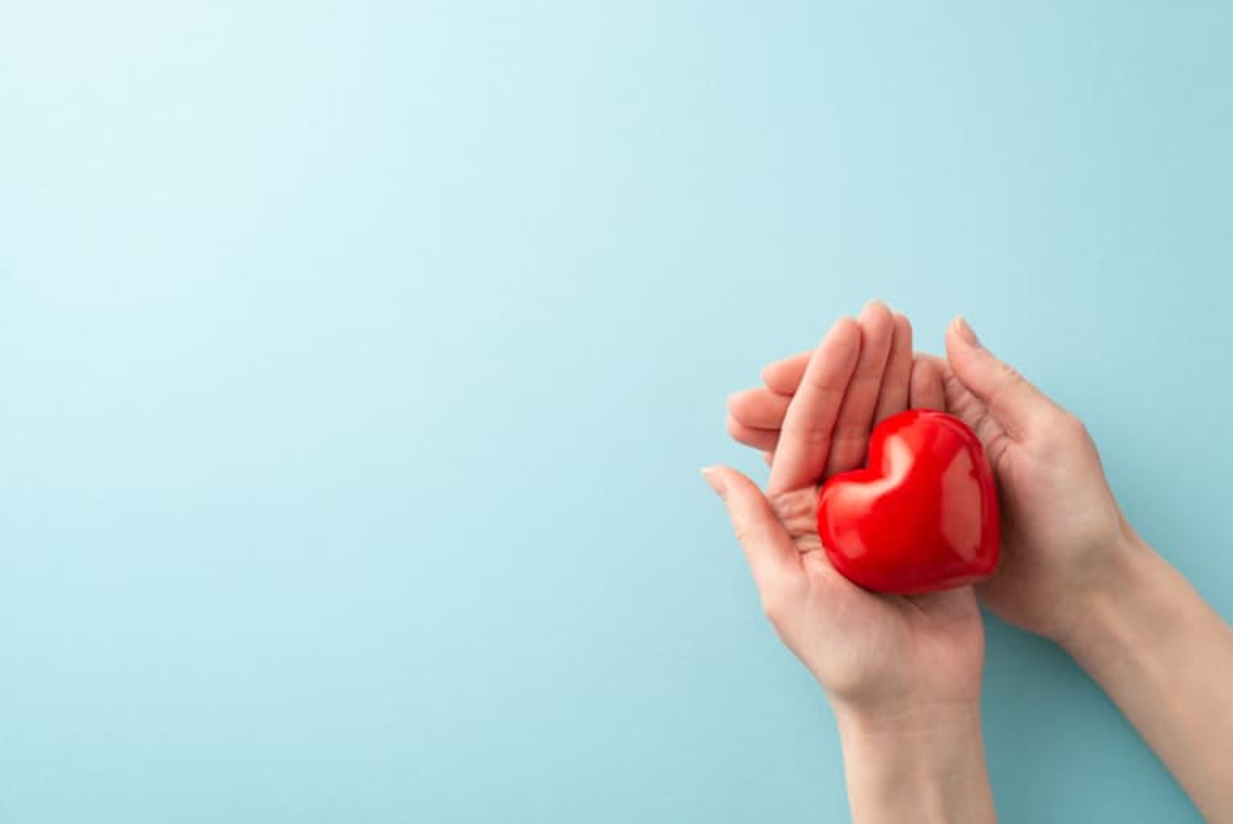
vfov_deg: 27.0
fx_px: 1713
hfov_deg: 39.6
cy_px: 412
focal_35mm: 50
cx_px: 616
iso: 100
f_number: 8
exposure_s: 1/125
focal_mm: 50
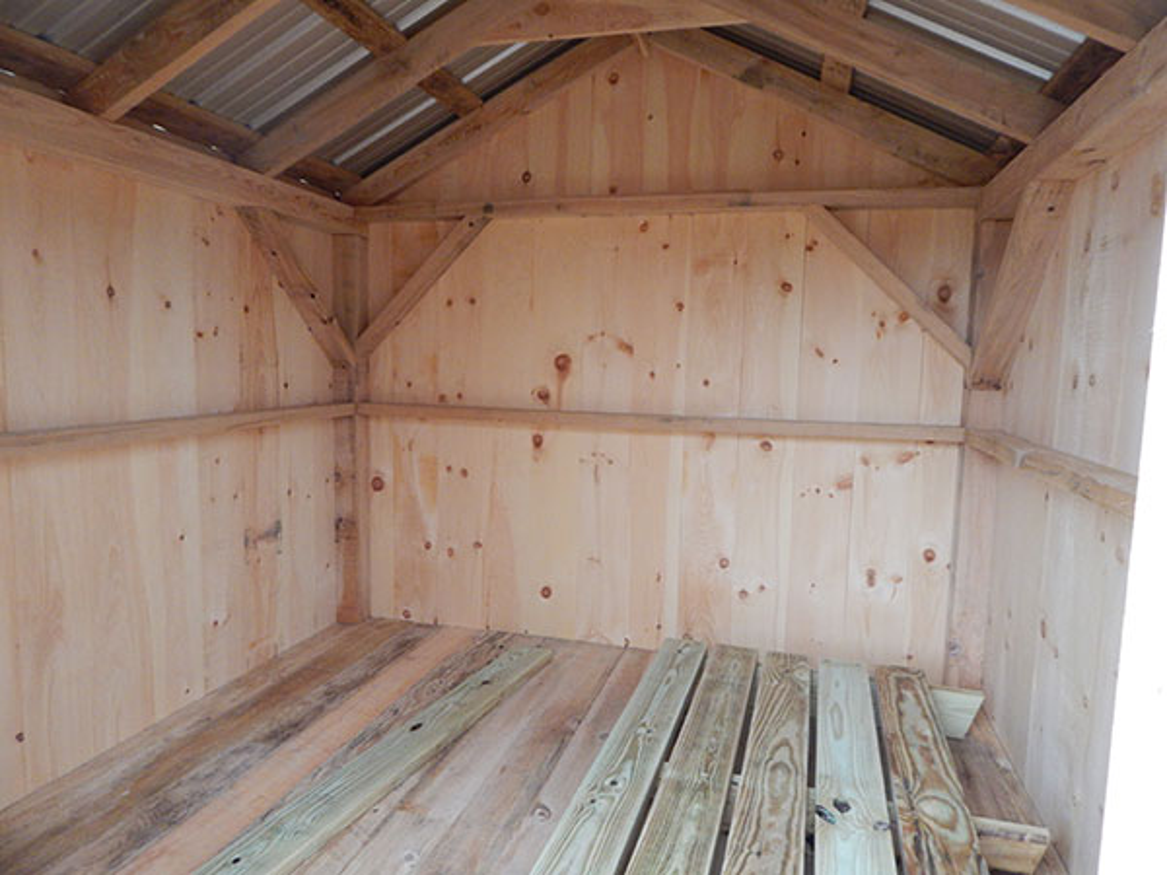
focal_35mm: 22
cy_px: 438
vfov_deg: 61.1
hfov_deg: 76.4
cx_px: 584
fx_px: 742
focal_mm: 4
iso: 125
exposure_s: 1/40
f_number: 3
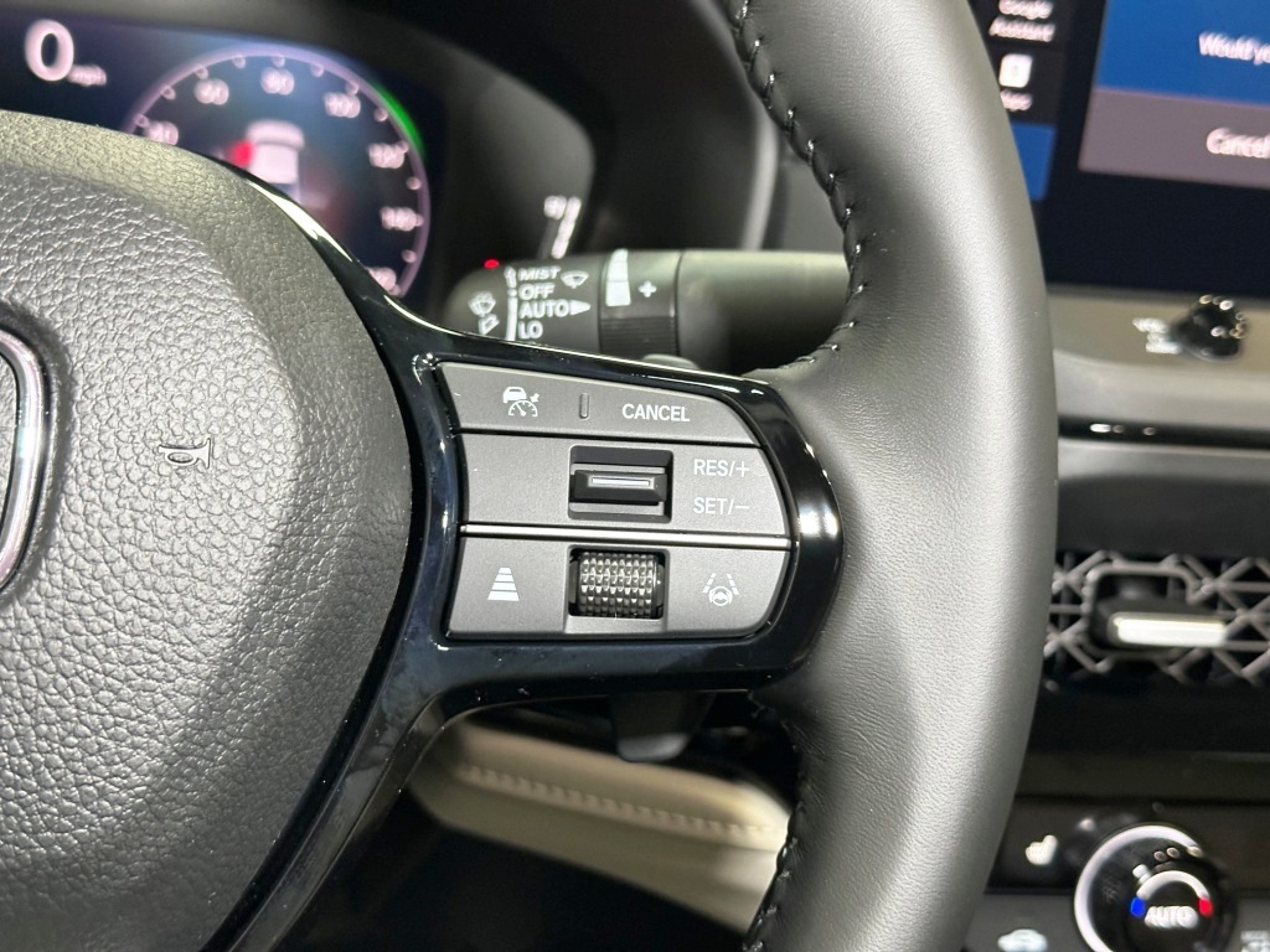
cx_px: 635
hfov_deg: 39.7
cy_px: 476
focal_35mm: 48
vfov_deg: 30.3
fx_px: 1761
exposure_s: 1/30
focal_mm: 6.86
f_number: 1.78
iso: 400
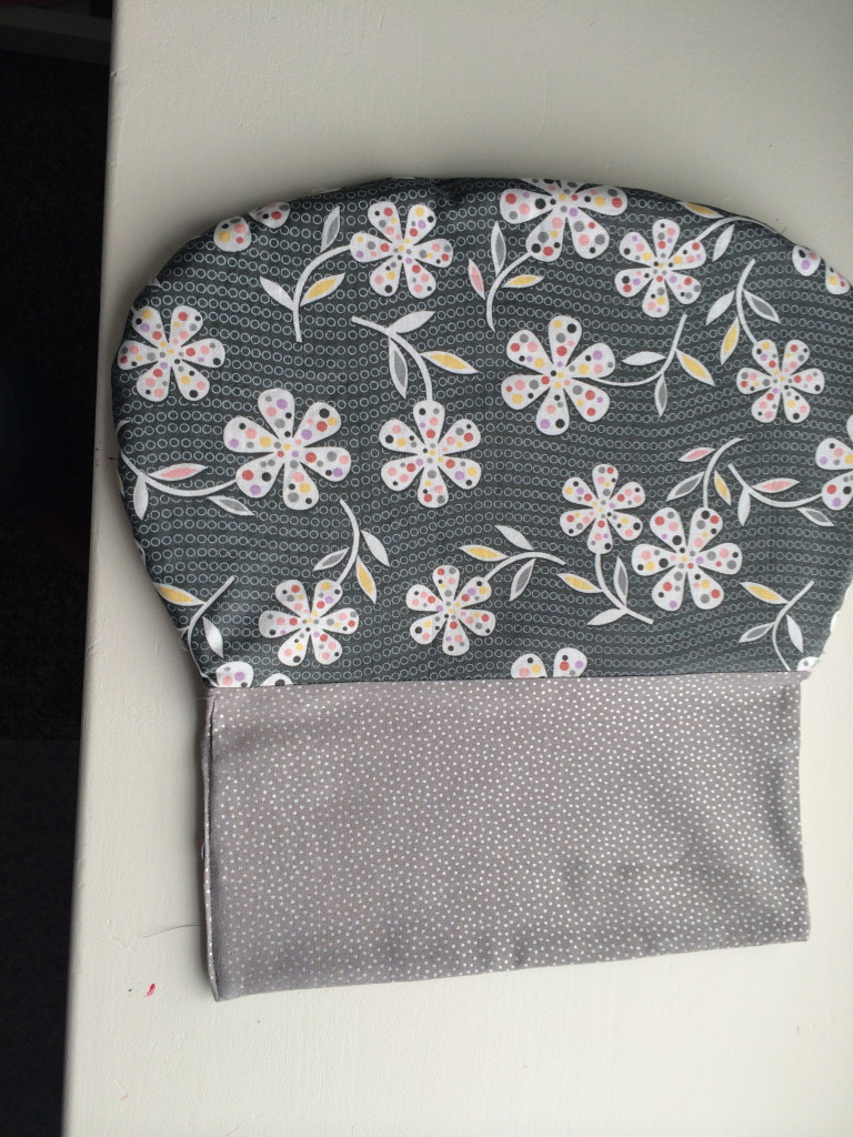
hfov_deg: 46.8
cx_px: 426
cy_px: 568
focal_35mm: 30
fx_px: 986
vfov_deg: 60.0
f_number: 2.2
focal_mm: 4.12
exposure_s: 1/60
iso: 50
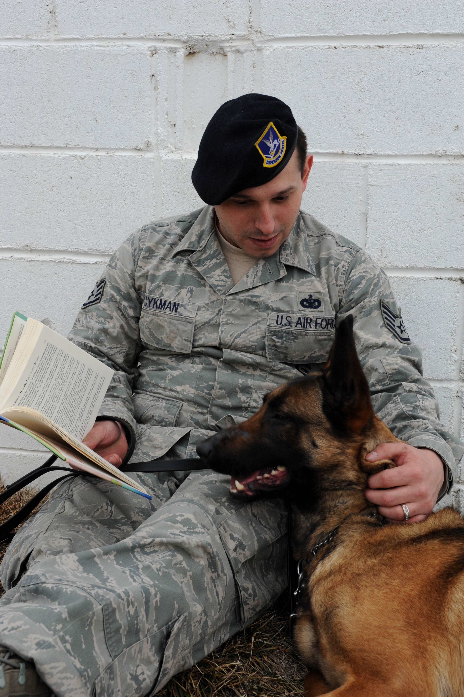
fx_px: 929
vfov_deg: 41.1
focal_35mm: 48
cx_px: 232
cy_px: 348
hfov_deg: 28.0
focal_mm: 48
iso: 640
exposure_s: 1/160
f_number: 11
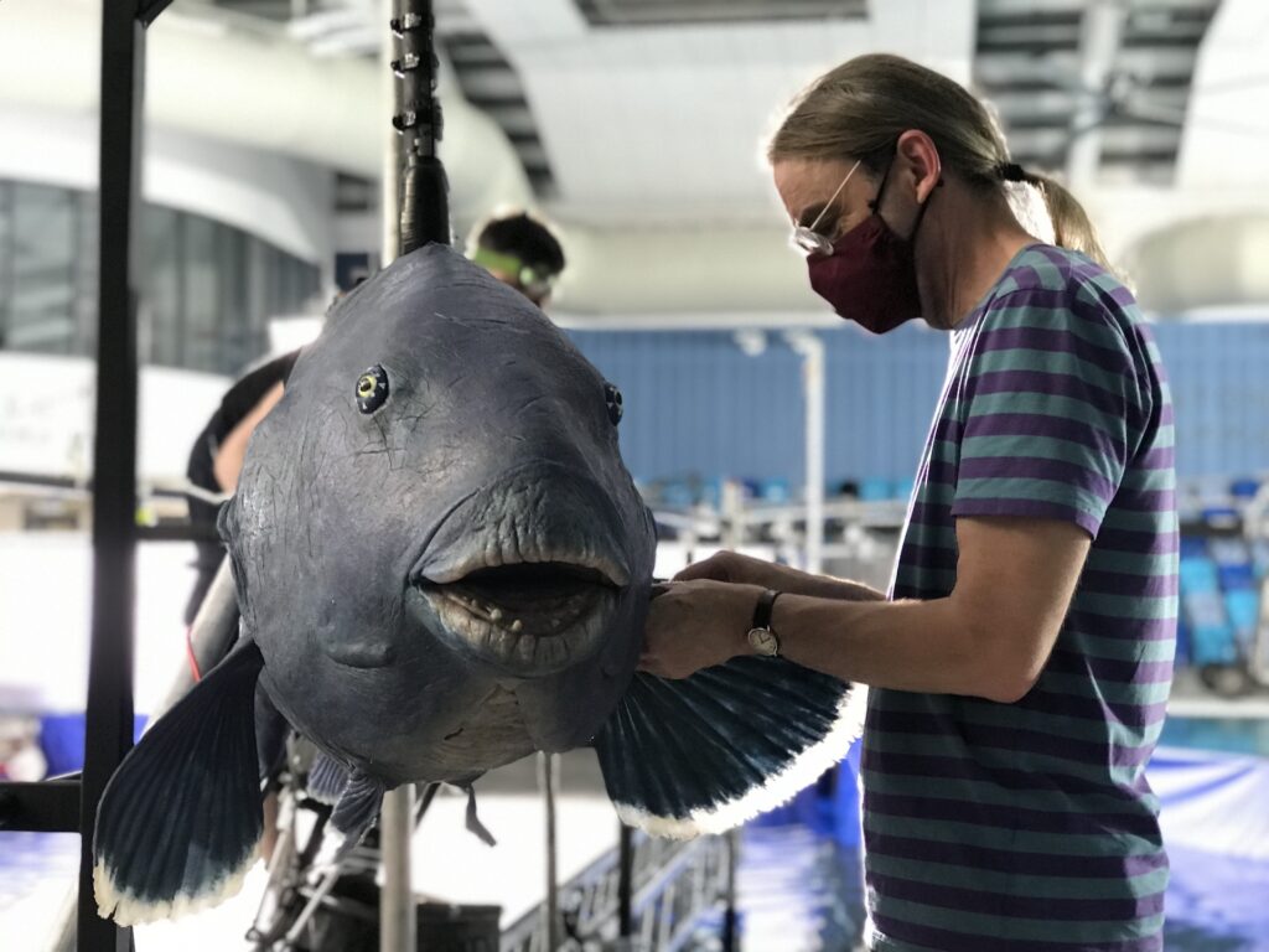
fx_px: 2090
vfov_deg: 25.7
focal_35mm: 57
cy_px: 476
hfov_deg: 33.8
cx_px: 634
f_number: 2.8
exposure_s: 1/60
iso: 320
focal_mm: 6.6
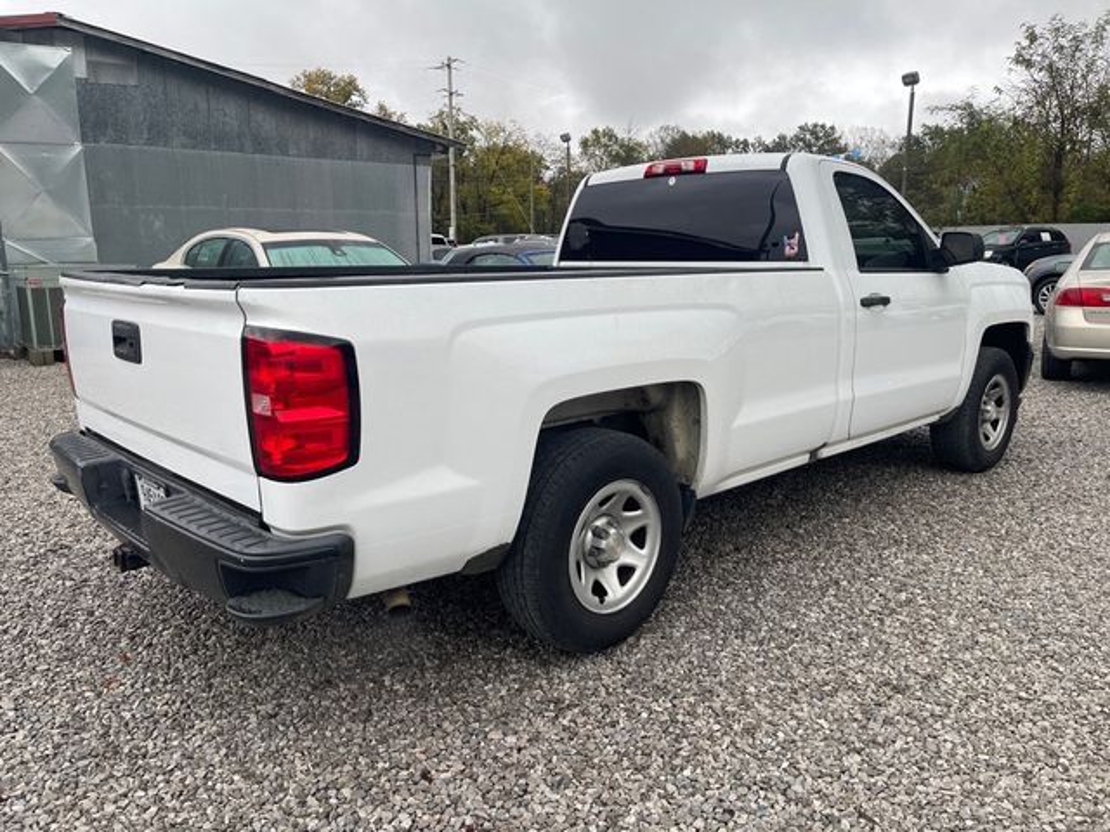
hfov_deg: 67.3
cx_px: 555
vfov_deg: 53.1
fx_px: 834
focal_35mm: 26
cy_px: 416
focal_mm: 5.1
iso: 32
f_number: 1.6
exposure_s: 1/550
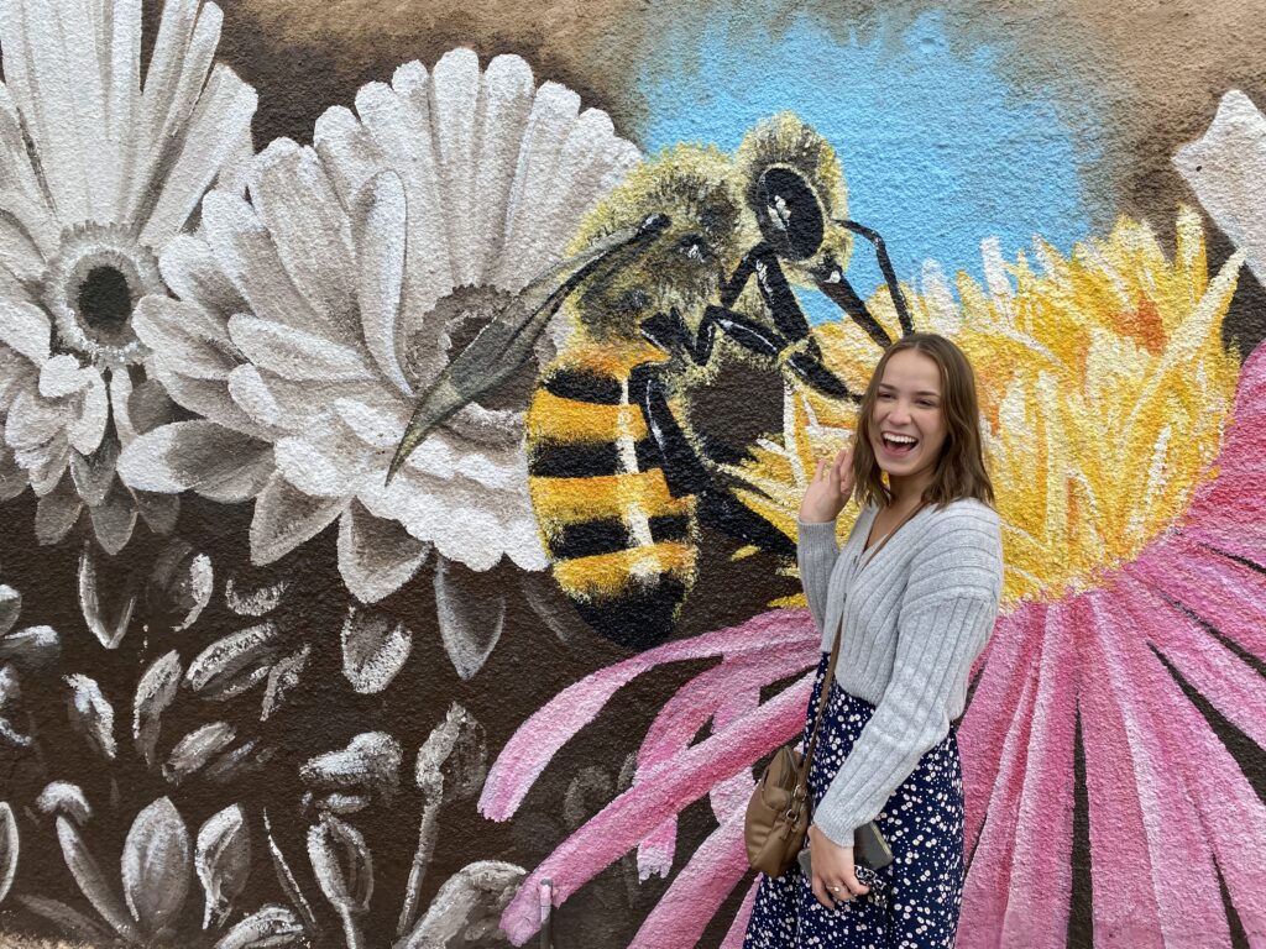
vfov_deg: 53.1
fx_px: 951
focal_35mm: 26
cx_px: 633
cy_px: 474
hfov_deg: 67.3
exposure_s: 1/576
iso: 32
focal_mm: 4.25
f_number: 1.8
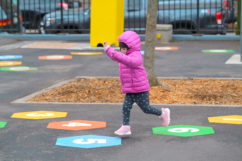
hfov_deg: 15.2
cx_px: 121
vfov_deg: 10.2
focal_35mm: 135
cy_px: 80
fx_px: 908
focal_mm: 135
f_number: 5
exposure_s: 1/400
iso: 400
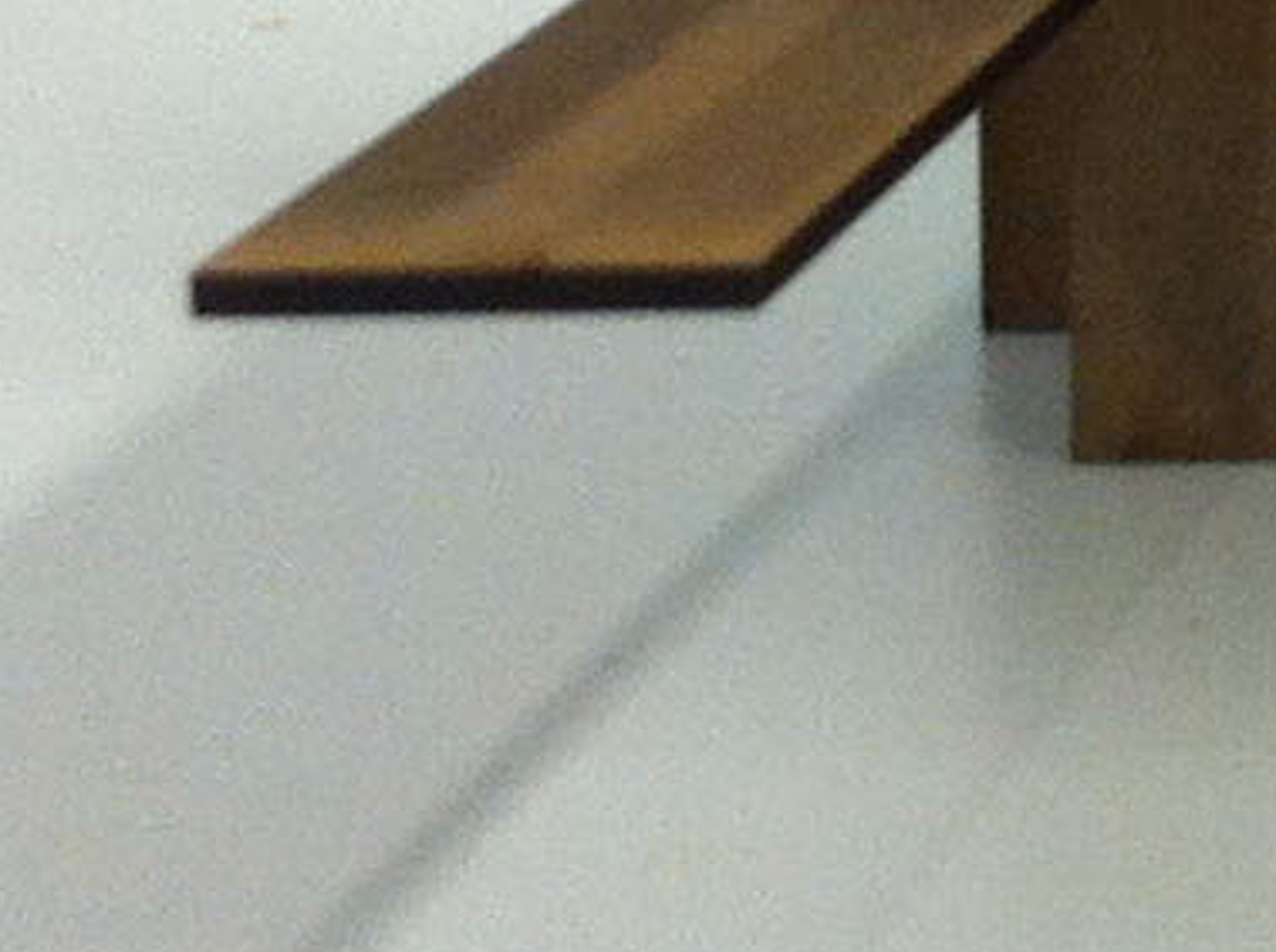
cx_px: 3106
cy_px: -1053
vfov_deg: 6.0
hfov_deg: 7.7
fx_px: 8830
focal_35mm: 240
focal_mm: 3.85
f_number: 2.8
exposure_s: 1/30
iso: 80
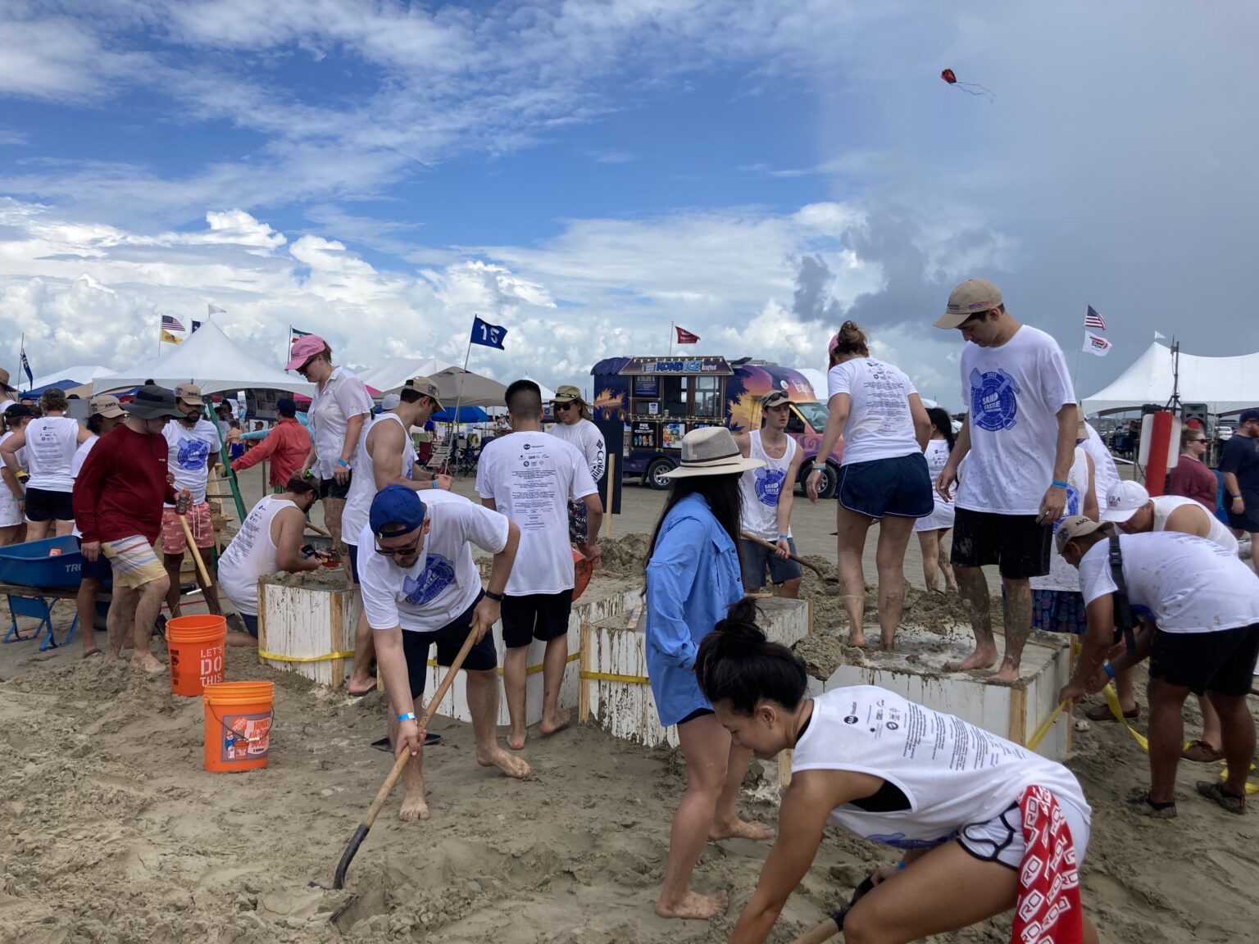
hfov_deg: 63.4
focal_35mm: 28
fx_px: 1018
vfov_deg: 49.7
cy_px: 472
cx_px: 630
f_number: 1.8
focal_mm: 3.99
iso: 20
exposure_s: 1/2315
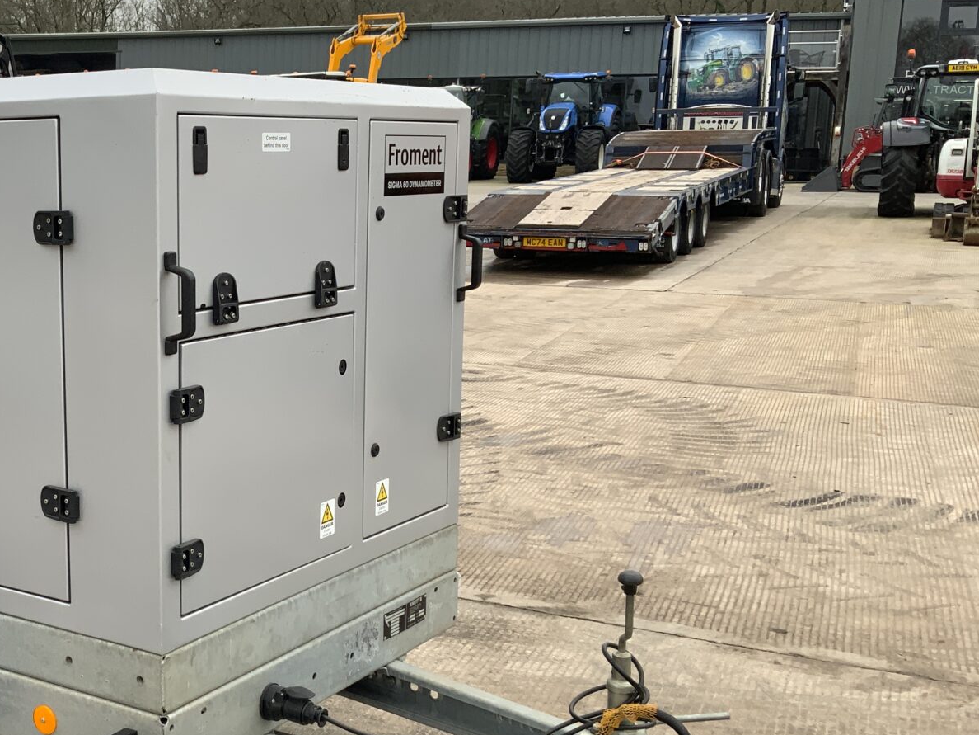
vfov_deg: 29.1
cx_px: 150
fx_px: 1414
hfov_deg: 36.4
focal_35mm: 50
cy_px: 411
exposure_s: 1/327
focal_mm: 3
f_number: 1.8
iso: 16
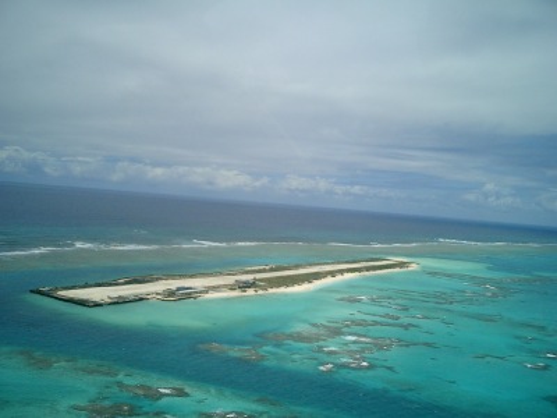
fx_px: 579
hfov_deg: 51.4
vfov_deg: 39.7
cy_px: 209
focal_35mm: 36
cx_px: 278
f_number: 3.2
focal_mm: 7.5
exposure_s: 1/3200
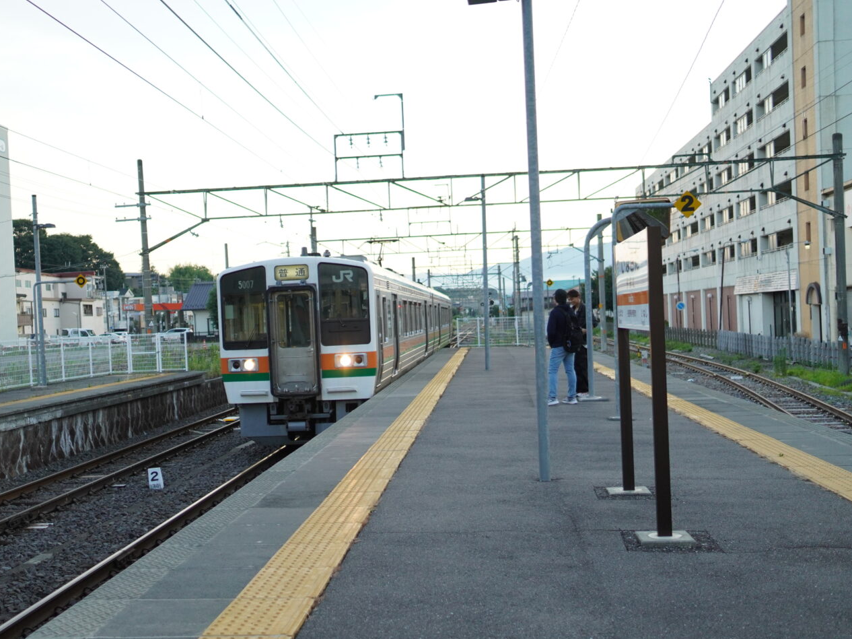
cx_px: 367
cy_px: 329
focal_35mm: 42
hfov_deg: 44.7
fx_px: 1034
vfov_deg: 34.3
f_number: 1.8
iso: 500
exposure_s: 1/1600
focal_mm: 24
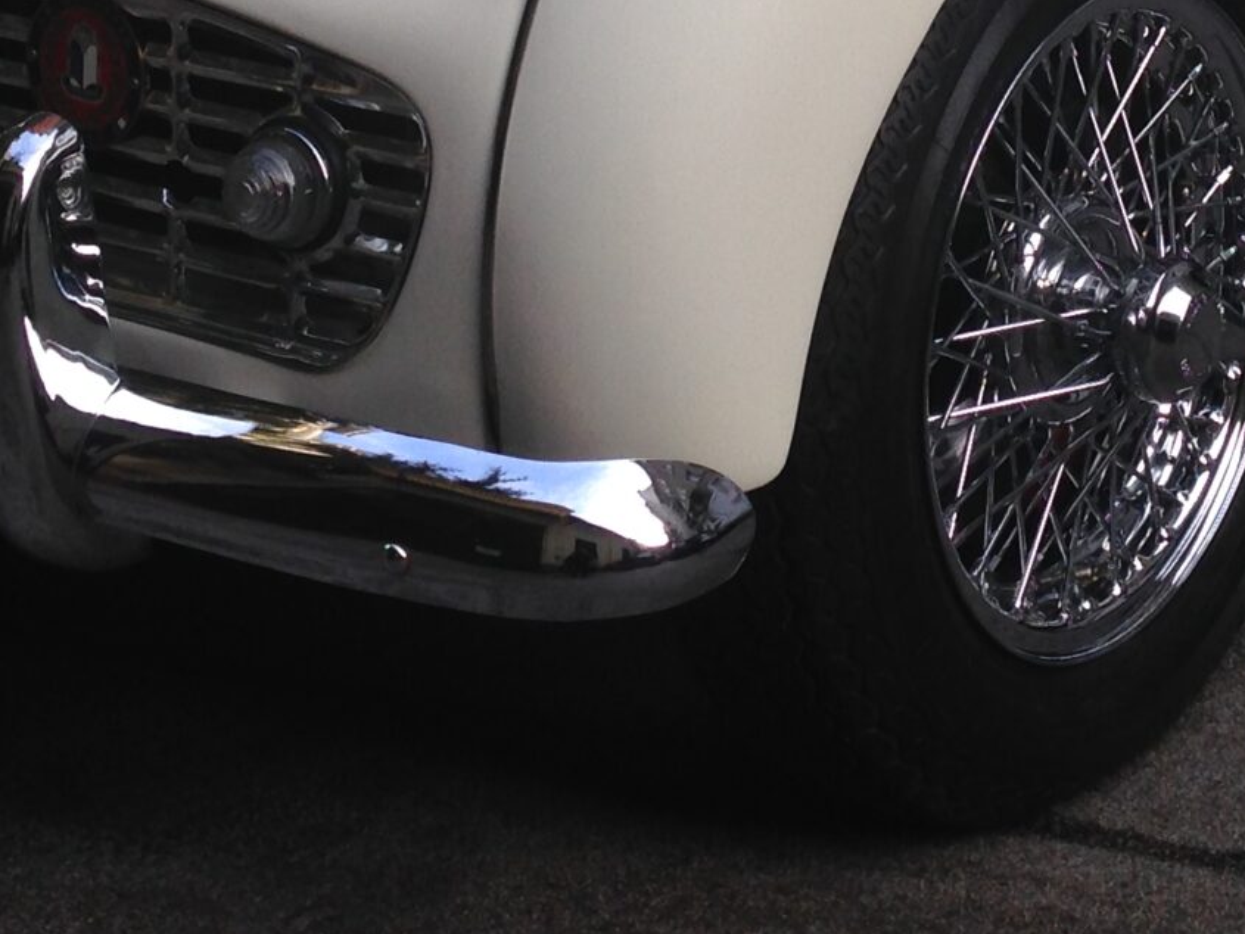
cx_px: 790
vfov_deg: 14.2
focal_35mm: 100
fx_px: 3597
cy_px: -264
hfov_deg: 19.6
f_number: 2.4
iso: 50
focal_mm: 4.12
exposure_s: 1/444
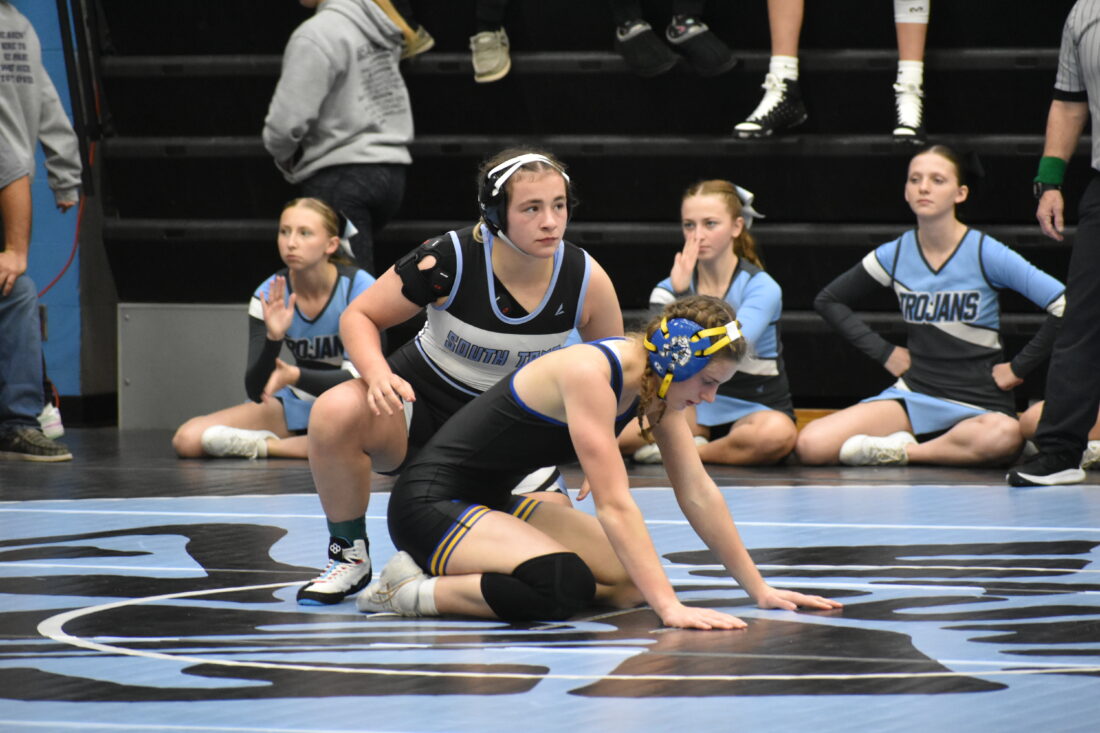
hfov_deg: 7.4
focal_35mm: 278
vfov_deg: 5.0
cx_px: 550
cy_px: 366
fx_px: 8477
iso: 3200
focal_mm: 185
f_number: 5.3
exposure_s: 1/200
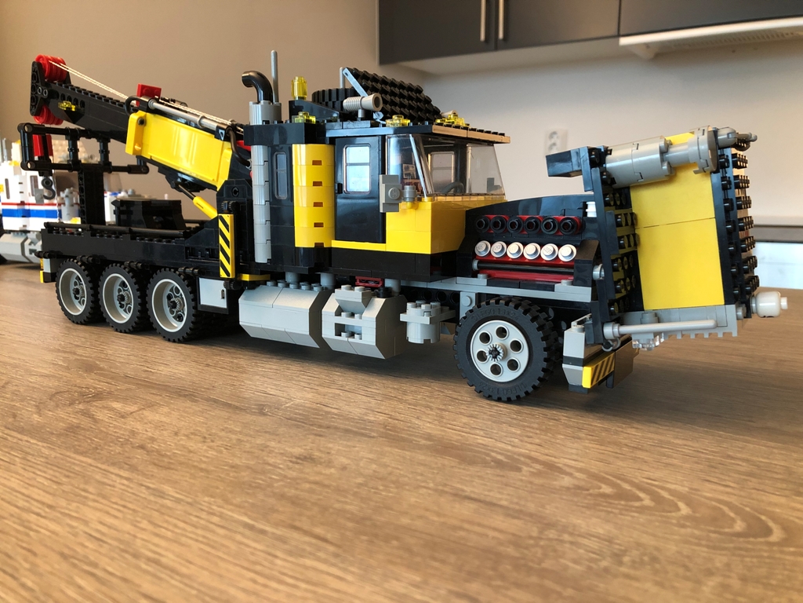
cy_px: 302
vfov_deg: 49.7
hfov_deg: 63.4
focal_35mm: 28
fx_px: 650
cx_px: 402
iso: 80
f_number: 1.8
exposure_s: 1/16
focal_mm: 3.99
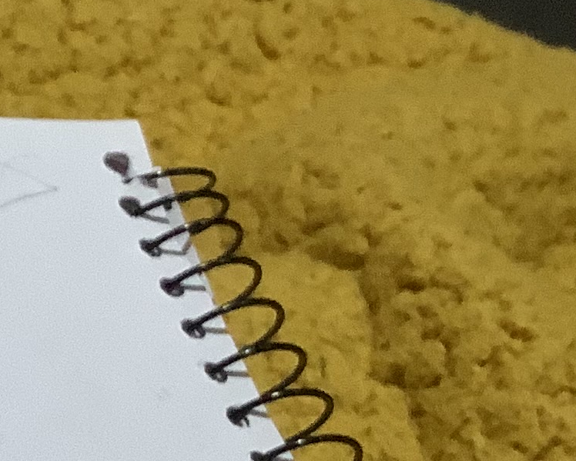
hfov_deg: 13.3
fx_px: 2251
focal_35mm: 132
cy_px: 590
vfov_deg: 11.4
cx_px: -424
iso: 125
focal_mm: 3.3
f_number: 2.4
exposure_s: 1/50
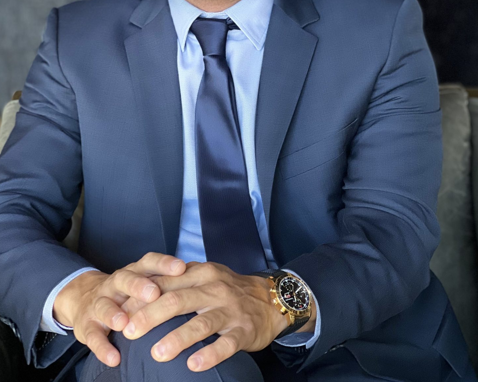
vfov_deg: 14.5
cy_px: 77
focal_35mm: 106
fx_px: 1500
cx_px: 228
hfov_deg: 18.1
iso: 160
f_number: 2.8
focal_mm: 9
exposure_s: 1/60
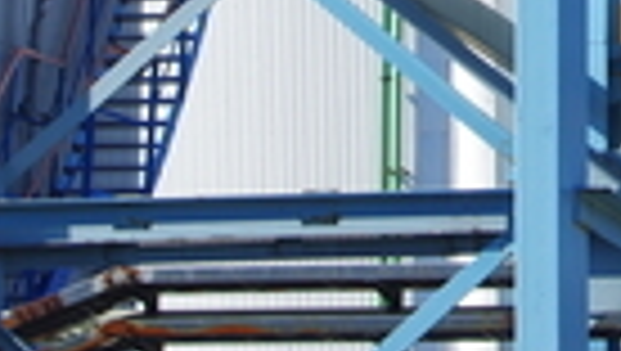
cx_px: 828
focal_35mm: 300
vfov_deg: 4.0
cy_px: -266
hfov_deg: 7.1
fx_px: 4946
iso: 100
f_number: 11
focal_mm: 45
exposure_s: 1/125
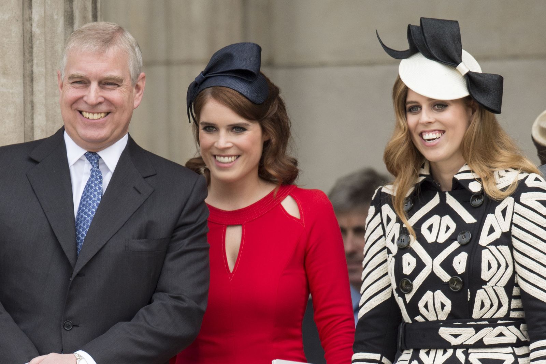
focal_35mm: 800
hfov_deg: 2.6
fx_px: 12137
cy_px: 182
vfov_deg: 1.7
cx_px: 273
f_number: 5.6
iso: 800
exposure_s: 1/1250
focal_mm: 800
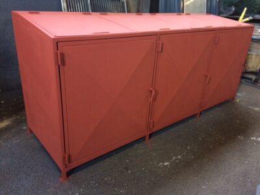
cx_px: 130
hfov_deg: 61.7
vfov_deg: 48.2
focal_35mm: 29
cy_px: 98
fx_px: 218
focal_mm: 4.15
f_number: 2.2
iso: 250
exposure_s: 1/20
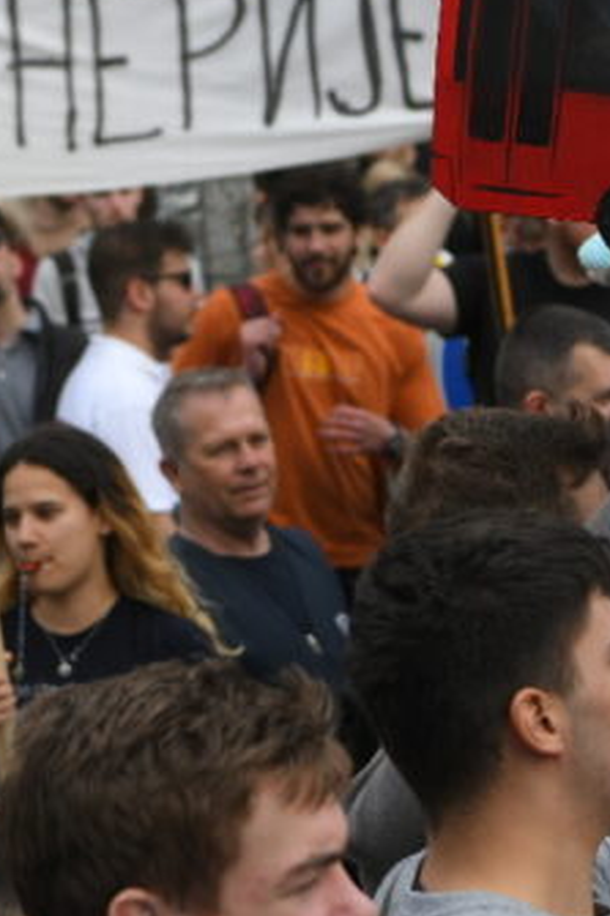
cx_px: 531
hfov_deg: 6.4
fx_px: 5444
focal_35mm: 214
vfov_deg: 9.6
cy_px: 414
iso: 320
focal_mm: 70
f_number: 5
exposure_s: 1/640
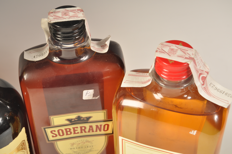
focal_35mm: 82
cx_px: 116
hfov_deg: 24.6
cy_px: 77
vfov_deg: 16.5
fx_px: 531
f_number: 8
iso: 250
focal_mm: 55
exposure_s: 1/125
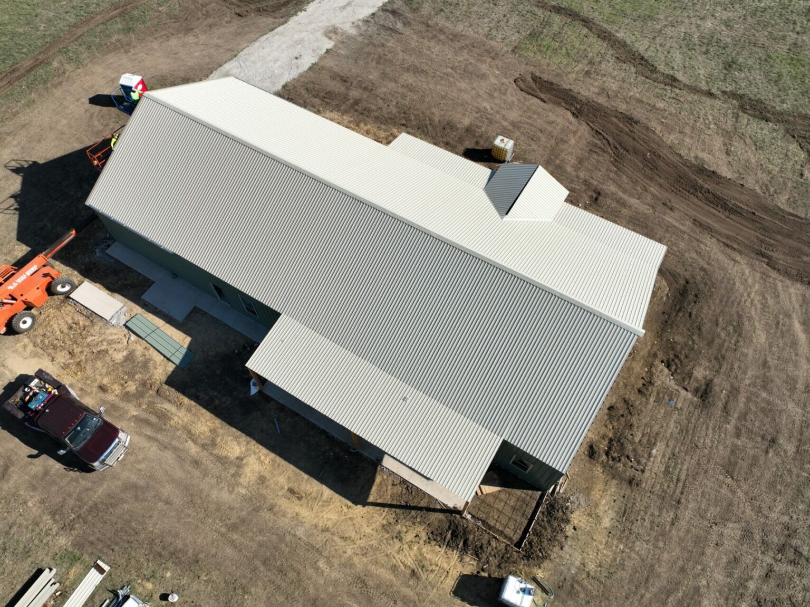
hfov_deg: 71.6
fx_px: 561
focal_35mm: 24
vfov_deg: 56.8
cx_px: 405
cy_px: 304
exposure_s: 1/2000
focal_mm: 12.29
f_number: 2.8
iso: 120
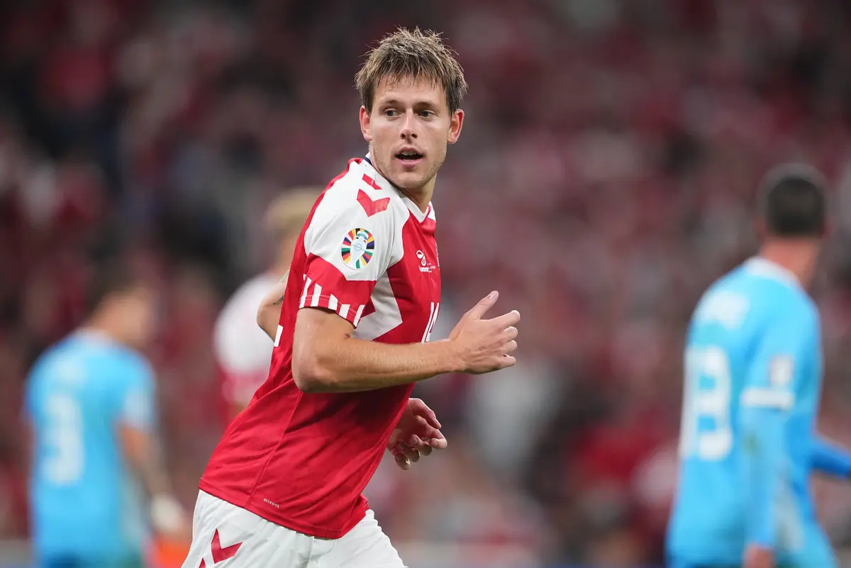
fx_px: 9458
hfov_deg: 5.2
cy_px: 284
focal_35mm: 400
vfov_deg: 3.4
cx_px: 426
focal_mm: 400
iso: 3200
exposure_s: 1/2000
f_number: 2.8
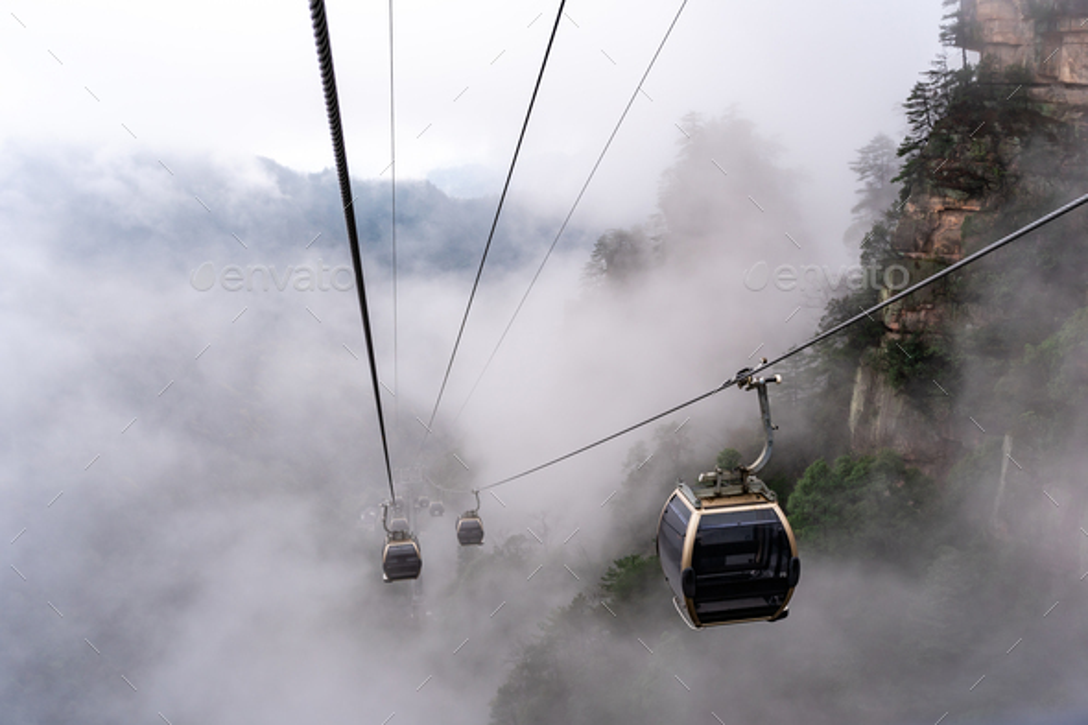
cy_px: 362
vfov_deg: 37.8
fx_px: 1057
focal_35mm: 35
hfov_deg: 54.4
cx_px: 544
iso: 200
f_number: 4
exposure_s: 1/500
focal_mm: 35
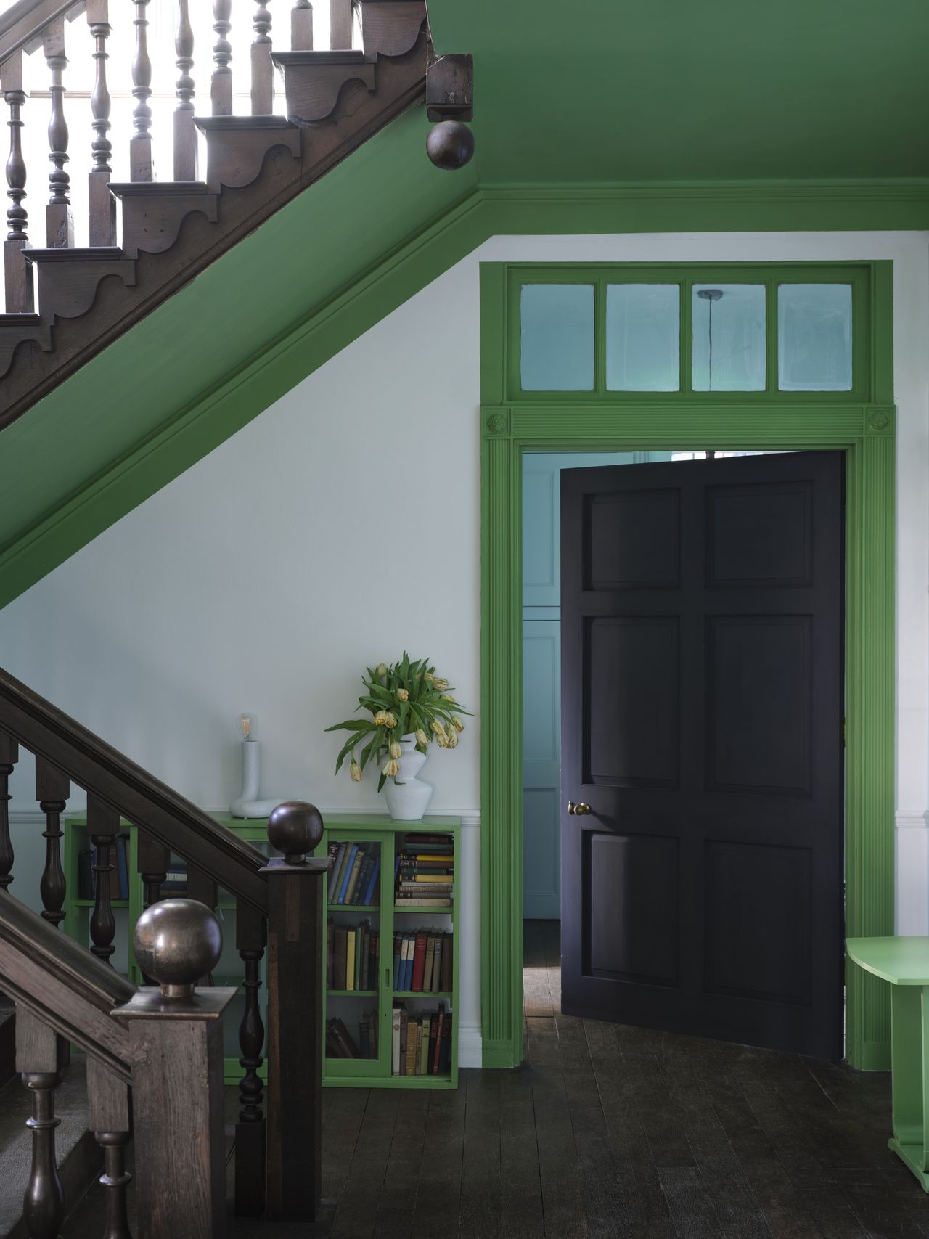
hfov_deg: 34.3
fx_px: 1503
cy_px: 620
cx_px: 464
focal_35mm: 42
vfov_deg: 44.8
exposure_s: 4.3
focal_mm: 53.6
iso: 100
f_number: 8
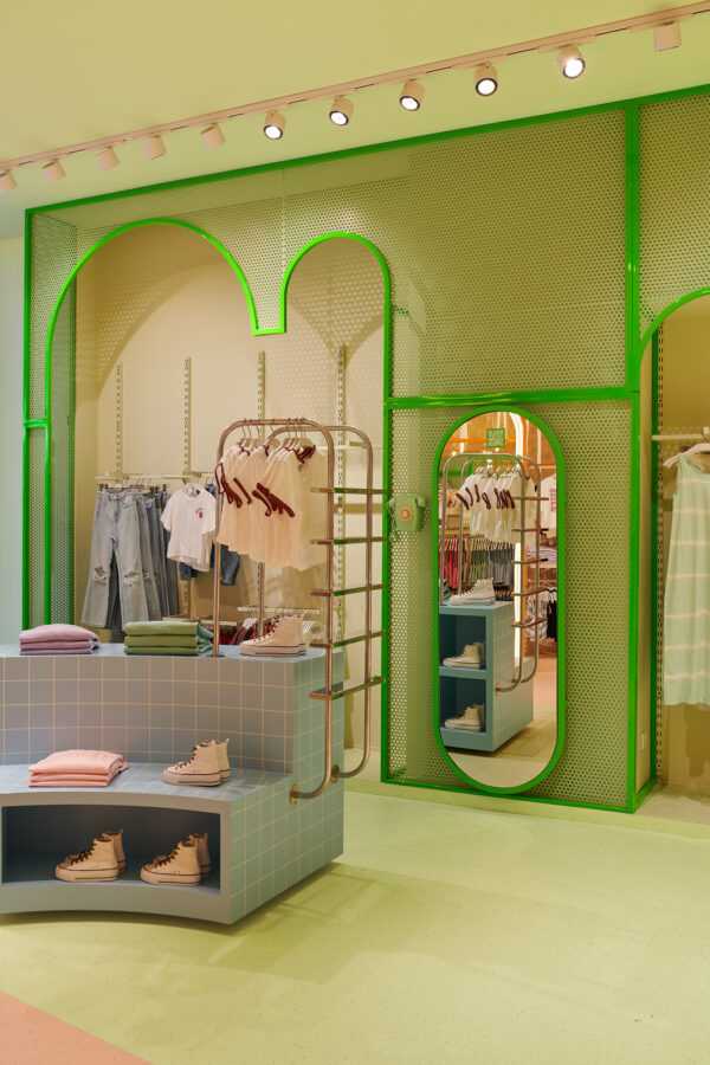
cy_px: 532
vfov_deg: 54.4
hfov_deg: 37.9
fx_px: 1035
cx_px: 355
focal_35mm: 35
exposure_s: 1/20
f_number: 9
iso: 64
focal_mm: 35
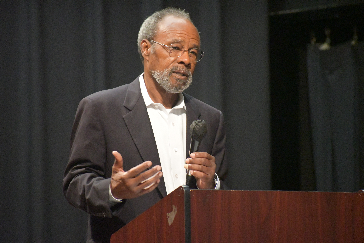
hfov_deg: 4.9
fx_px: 4246
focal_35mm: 420
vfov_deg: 3.3
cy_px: 122
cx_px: 182
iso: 12800
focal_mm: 280
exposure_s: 1/80
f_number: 6.3
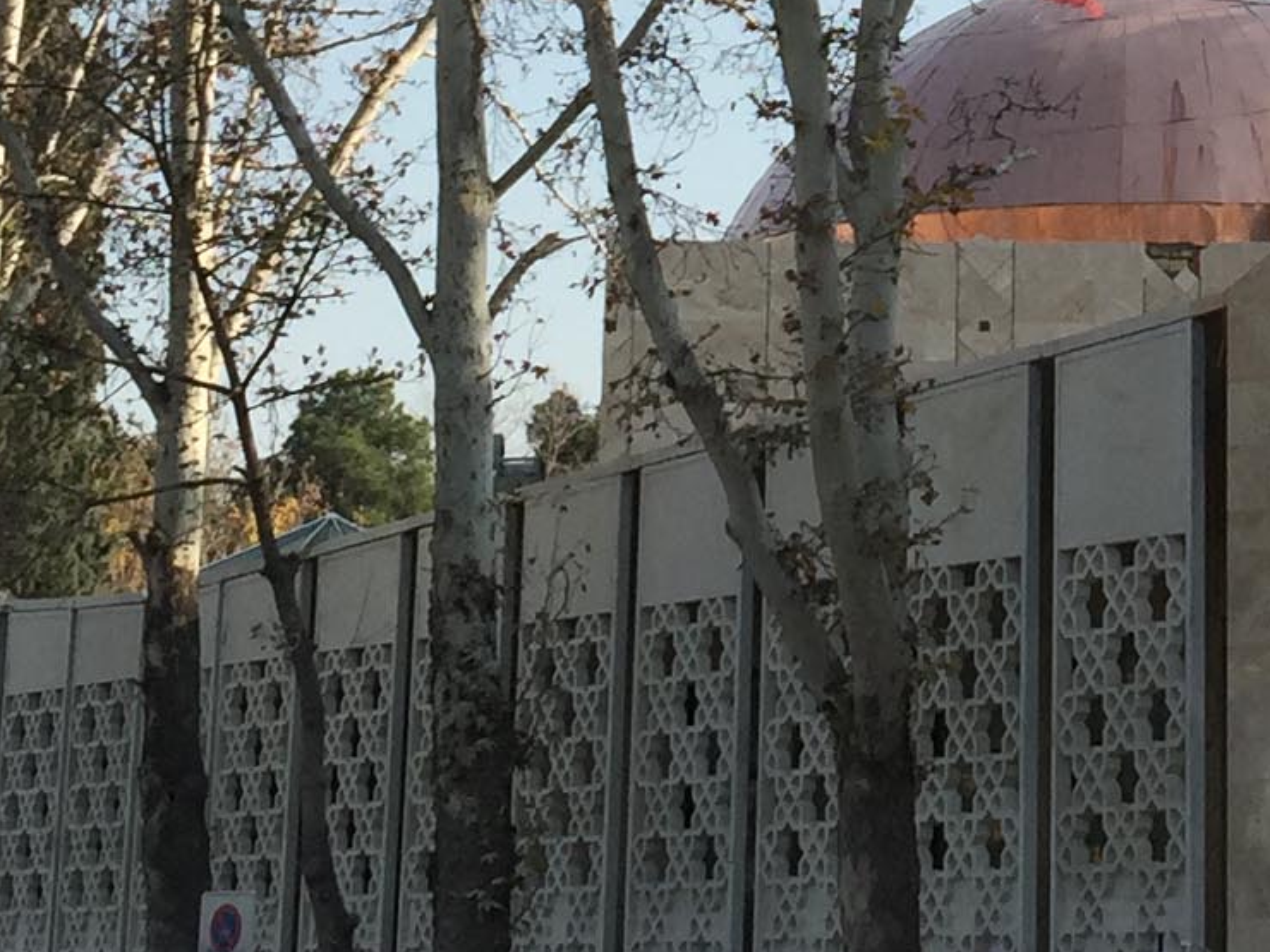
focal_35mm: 128
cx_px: 1387
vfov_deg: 11.3
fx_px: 4696
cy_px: -223
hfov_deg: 15.0
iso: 32
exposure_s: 1/1236
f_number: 2.2
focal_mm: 4.15
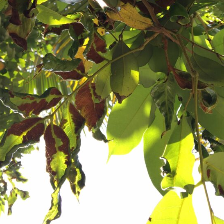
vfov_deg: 33.5
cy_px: 22
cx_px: 109
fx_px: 351
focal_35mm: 48
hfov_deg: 35.4
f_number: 2.2
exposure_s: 1/183
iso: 25
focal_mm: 4.15
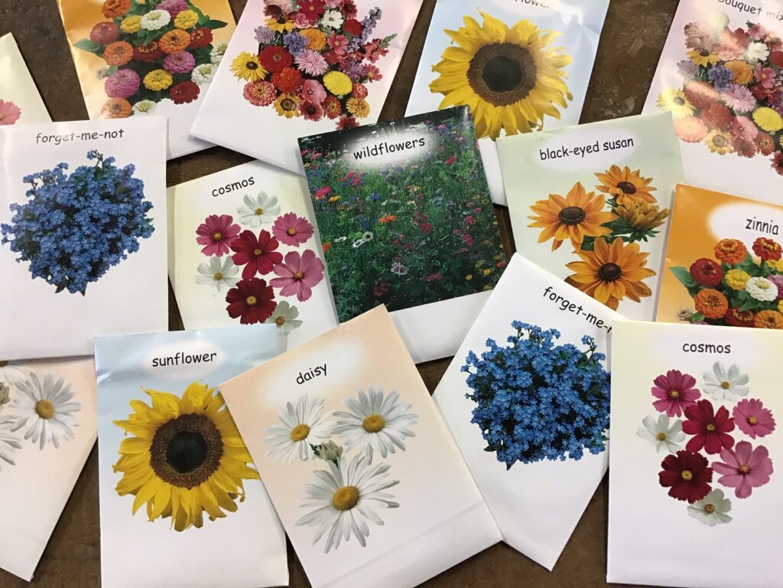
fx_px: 701
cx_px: 392
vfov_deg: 45.4
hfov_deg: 58.4
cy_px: 294
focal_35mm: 31
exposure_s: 1/33
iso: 100
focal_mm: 3.3
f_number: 2.4
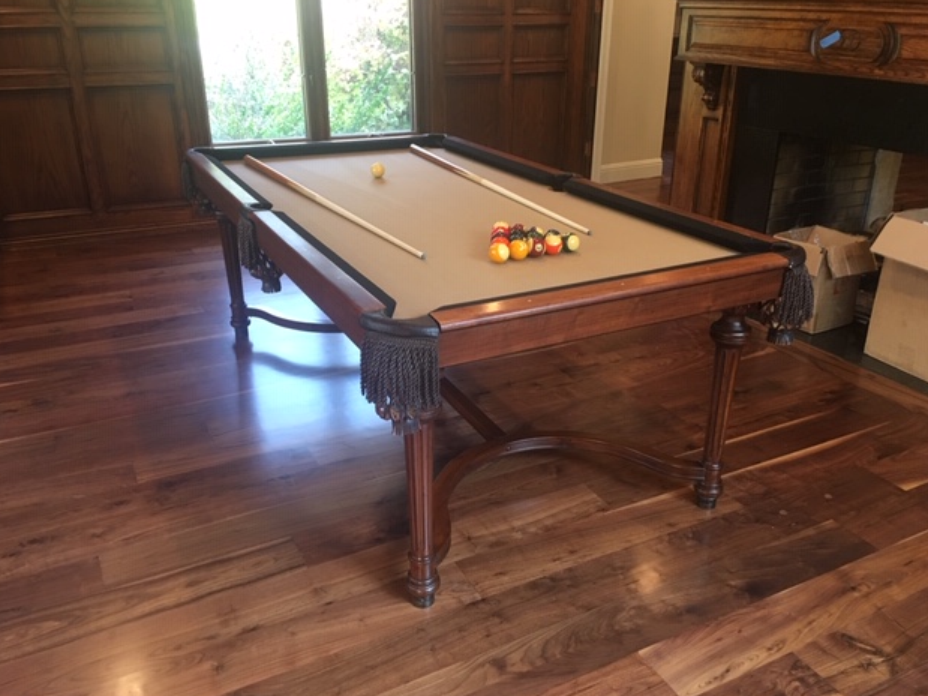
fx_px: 804
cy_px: 352
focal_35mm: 30
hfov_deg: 60.0
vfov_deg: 46.8
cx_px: 475
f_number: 2.2
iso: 50
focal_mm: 4.15
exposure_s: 1/15
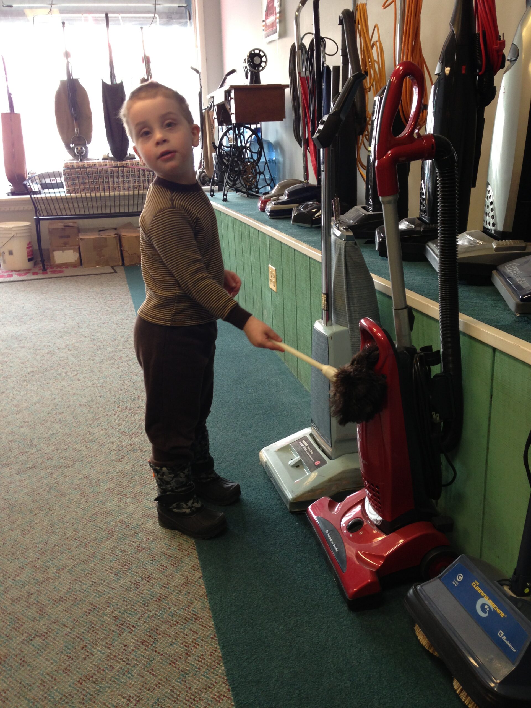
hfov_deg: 42.9
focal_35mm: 33
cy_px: 354
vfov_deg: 55.4
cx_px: 266
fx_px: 675
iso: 64
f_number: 2.4
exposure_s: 1/20
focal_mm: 4.13
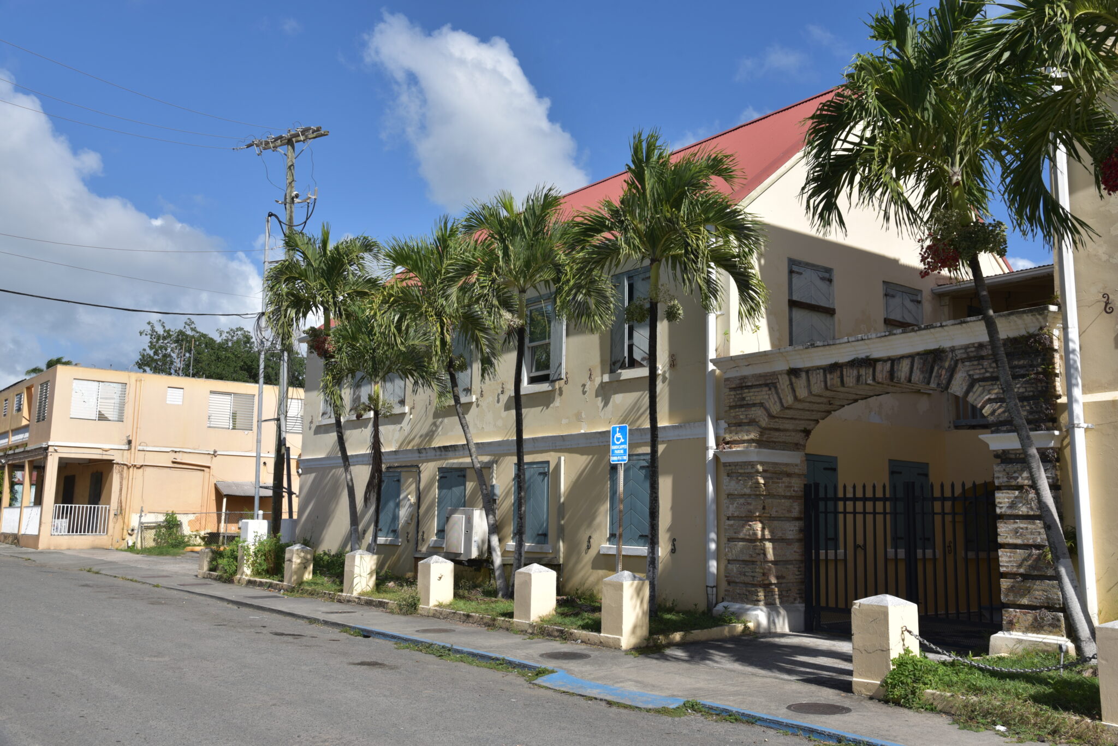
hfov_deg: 55.8
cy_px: 373
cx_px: 559
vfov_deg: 38.9
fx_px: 1056
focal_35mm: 34
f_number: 9
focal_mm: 34
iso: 100
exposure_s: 1/200
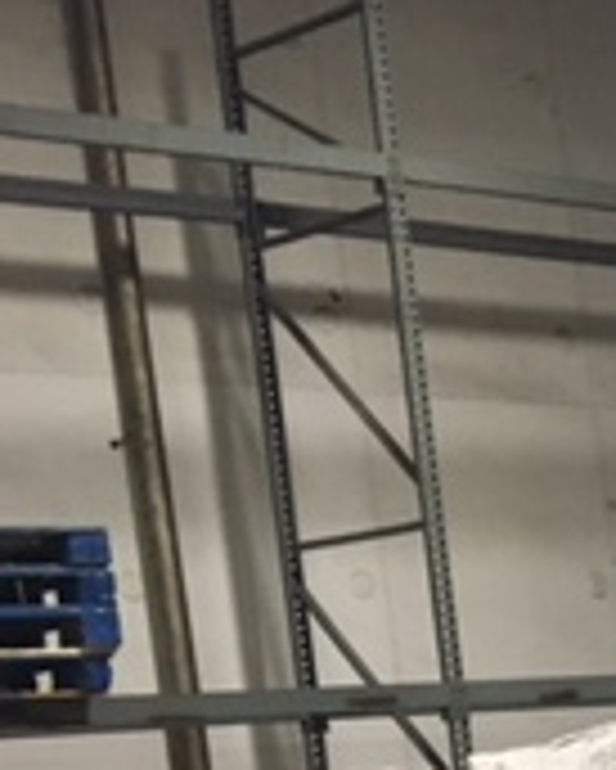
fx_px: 2413
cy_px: 1000
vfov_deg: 17.0
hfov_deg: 12.1
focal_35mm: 106
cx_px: 1398
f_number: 2.2
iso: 125
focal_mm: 4.15
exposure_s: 1/30
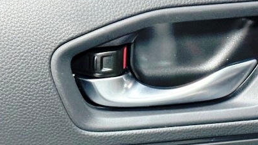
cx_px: 130
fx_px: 909
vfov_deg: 8.9
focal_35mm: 133
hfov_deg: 16.2
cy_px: 207
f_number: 1.78
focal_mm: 6.86
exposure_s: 1/30
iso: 500
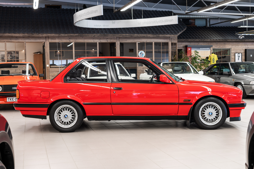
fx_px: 353
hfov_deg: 39.6
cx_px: 127
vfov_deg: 27.0
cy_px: 84
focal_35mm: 50
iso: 400
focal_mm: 50
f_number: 8
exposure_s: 1/25
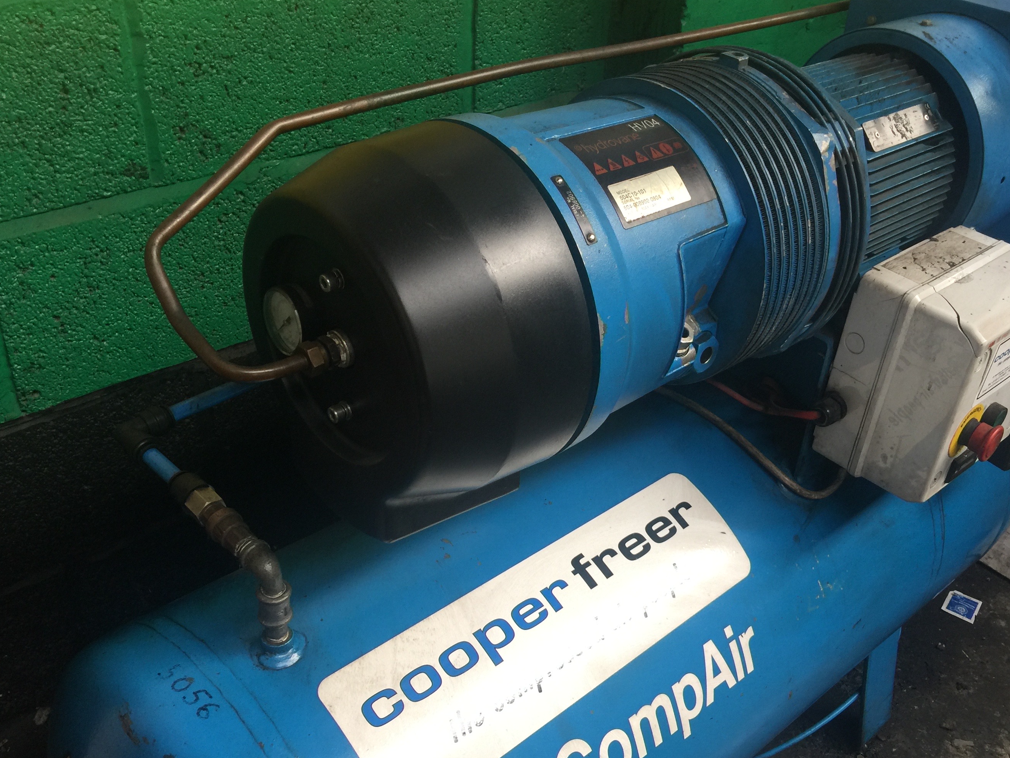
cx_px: 574
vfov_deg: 39.6
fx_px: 1050
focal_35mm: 36
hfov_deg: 51.2
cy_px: 428
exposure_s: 1/33
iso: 32
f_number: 2.2
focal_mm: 4.15
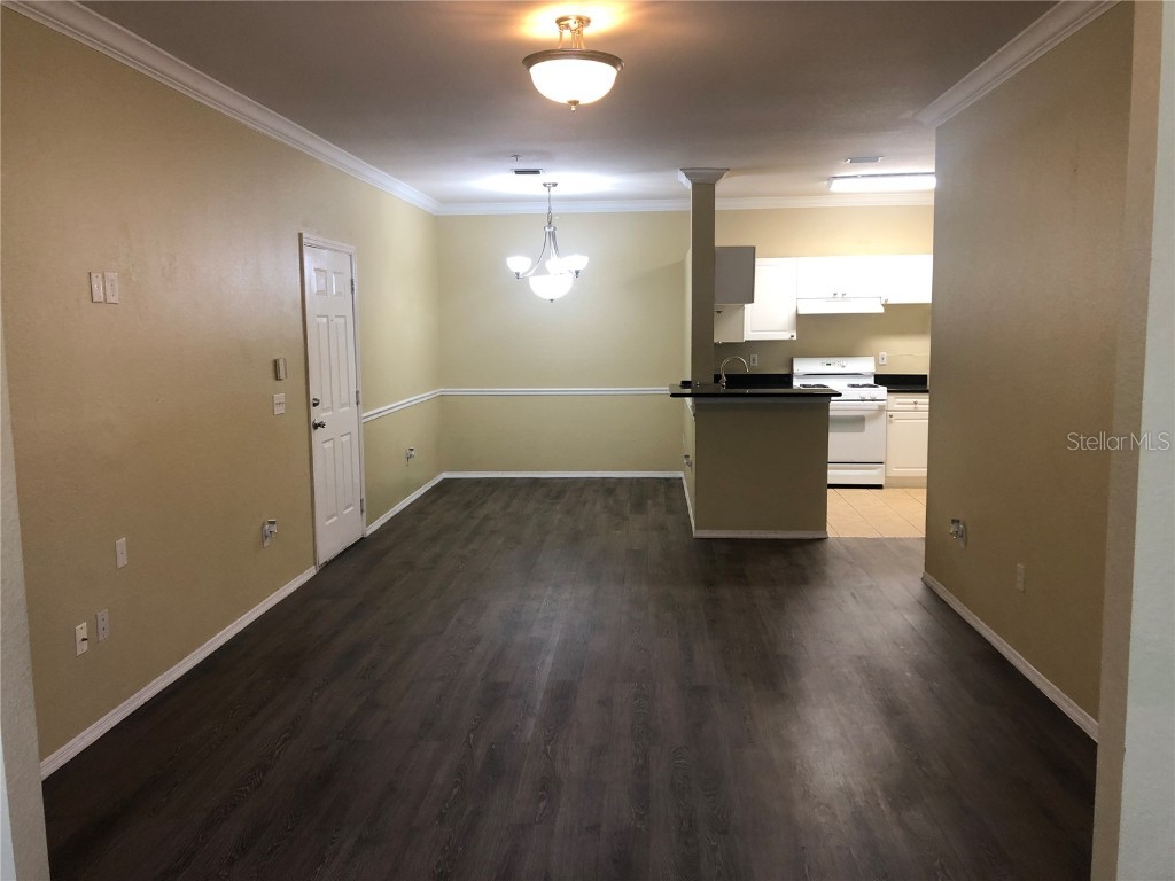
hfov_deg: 63.4
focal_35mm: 28
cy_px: 440
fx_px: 950
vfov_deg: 49.7
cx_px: 588
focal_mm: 3.99
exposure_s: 1/20
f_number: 1.8
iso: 40
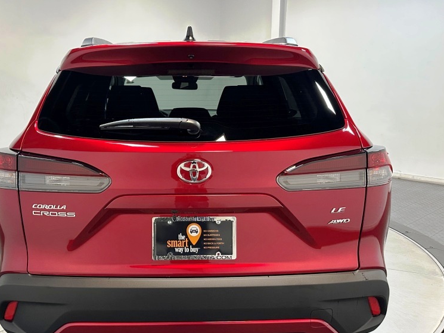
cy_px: 200
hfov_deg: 55.1
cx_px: 187
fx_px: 423
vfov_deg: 42.7
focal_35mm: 33
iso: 400
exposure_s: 1/60
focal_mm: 6.86
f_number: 1.78
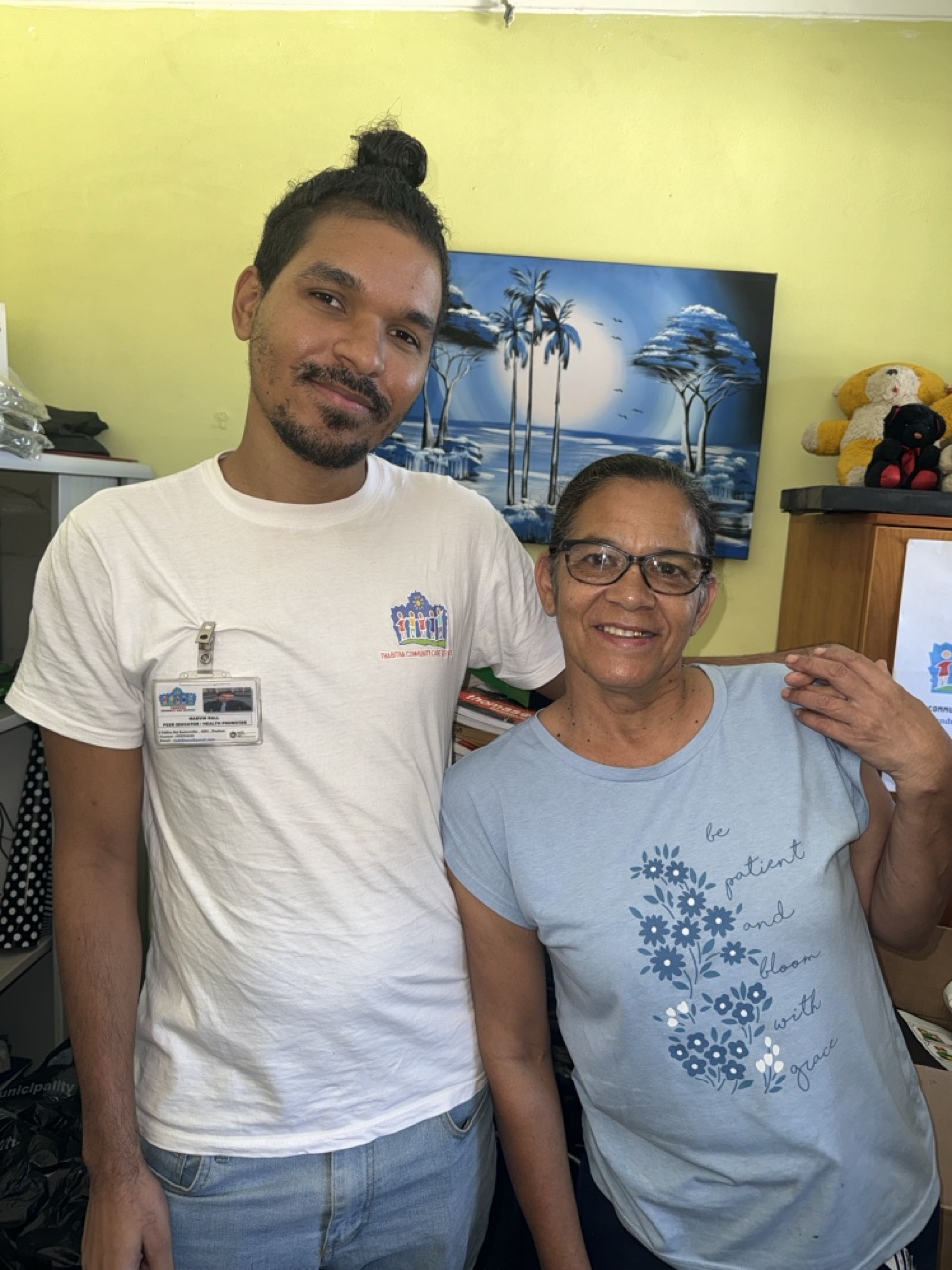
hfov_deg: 56.8
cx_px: 476
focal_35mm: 24
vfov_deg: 71.6
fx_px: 880
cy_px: 635
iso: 80
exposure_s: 1/22
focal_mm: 6.86
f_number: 1.78
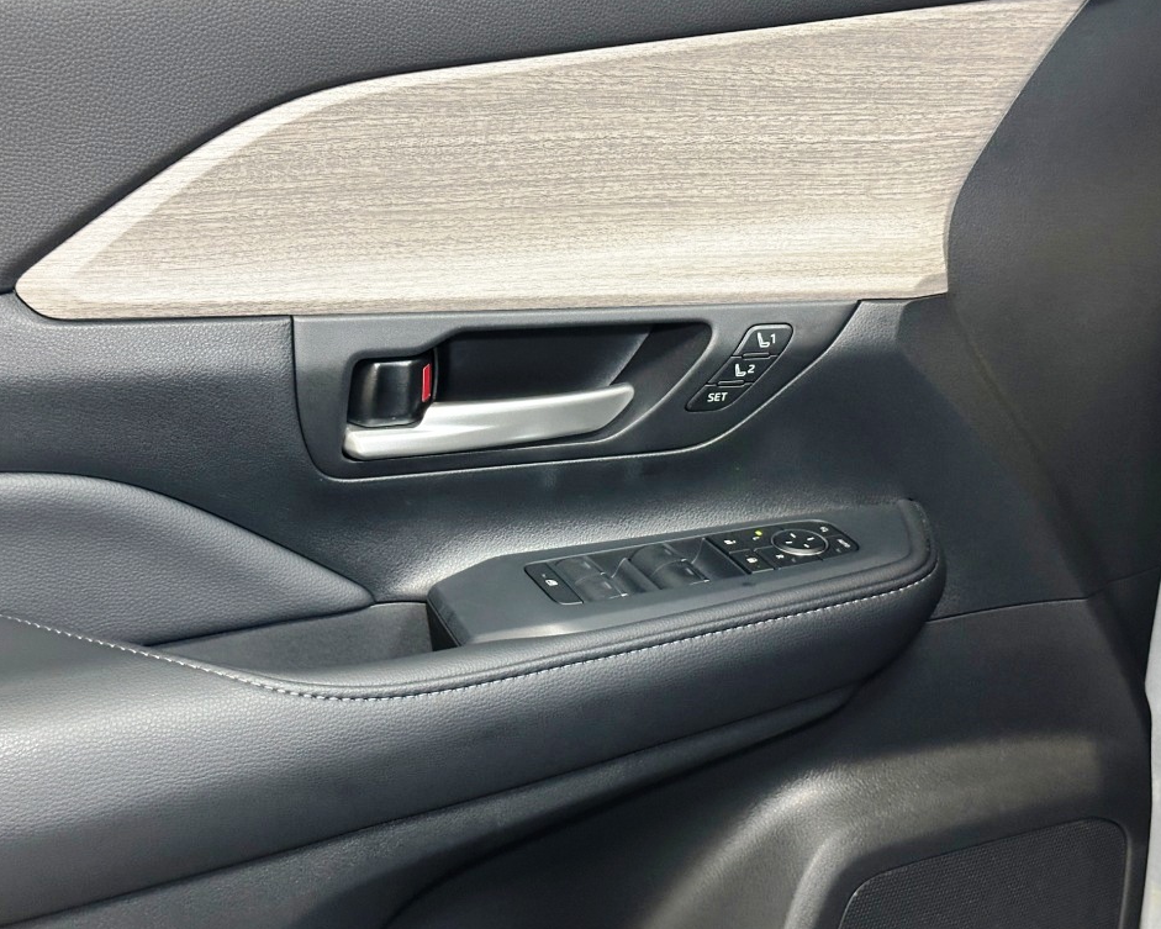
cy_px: 461
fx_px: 1753
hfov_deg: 36.7
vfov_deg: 29.7
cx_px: 585
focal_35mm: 51
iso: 500
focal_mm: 6.86
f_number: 1.78
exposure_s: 1/30
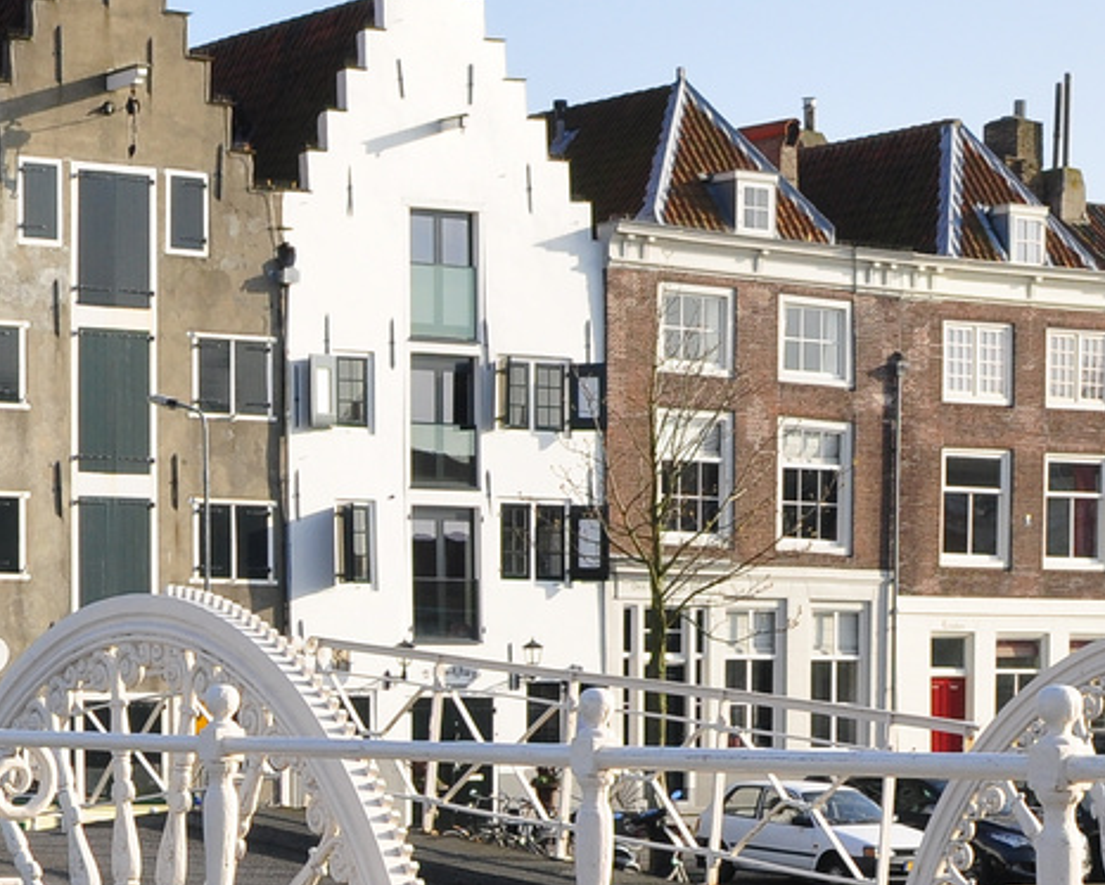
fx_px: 4011
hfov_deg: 15.6
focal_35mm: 123
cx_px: 178
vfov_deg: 12.5
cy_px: 833
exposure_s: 1/125
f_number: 11
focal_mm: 25
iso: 200
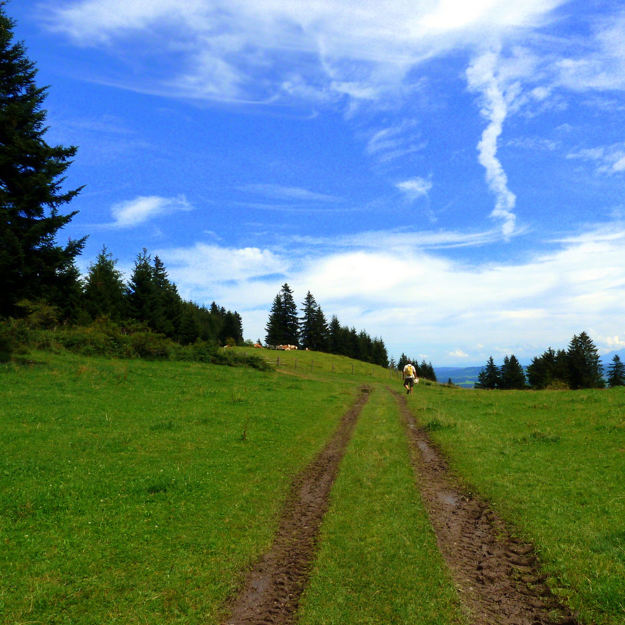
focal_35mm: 30
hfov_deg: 53.9
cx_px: 355
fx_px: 613
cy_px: 316
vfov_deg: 54.0
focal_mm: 4.1
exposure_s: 1/400
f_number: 5.6
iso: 80
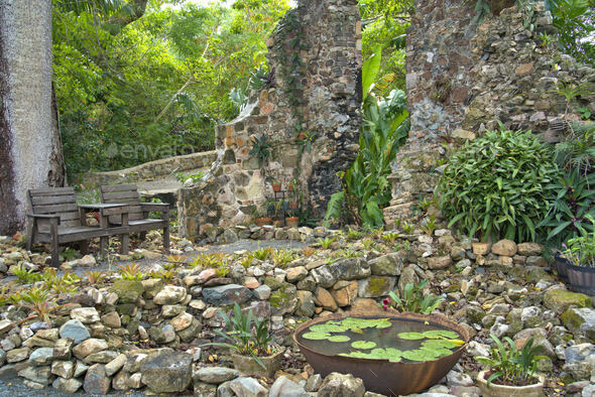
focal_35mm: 40
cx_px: 298
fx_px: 661
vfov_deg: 33.4
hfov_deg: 48.4
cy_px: 198
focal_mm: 40
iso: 320
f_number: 11
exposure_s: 1/40
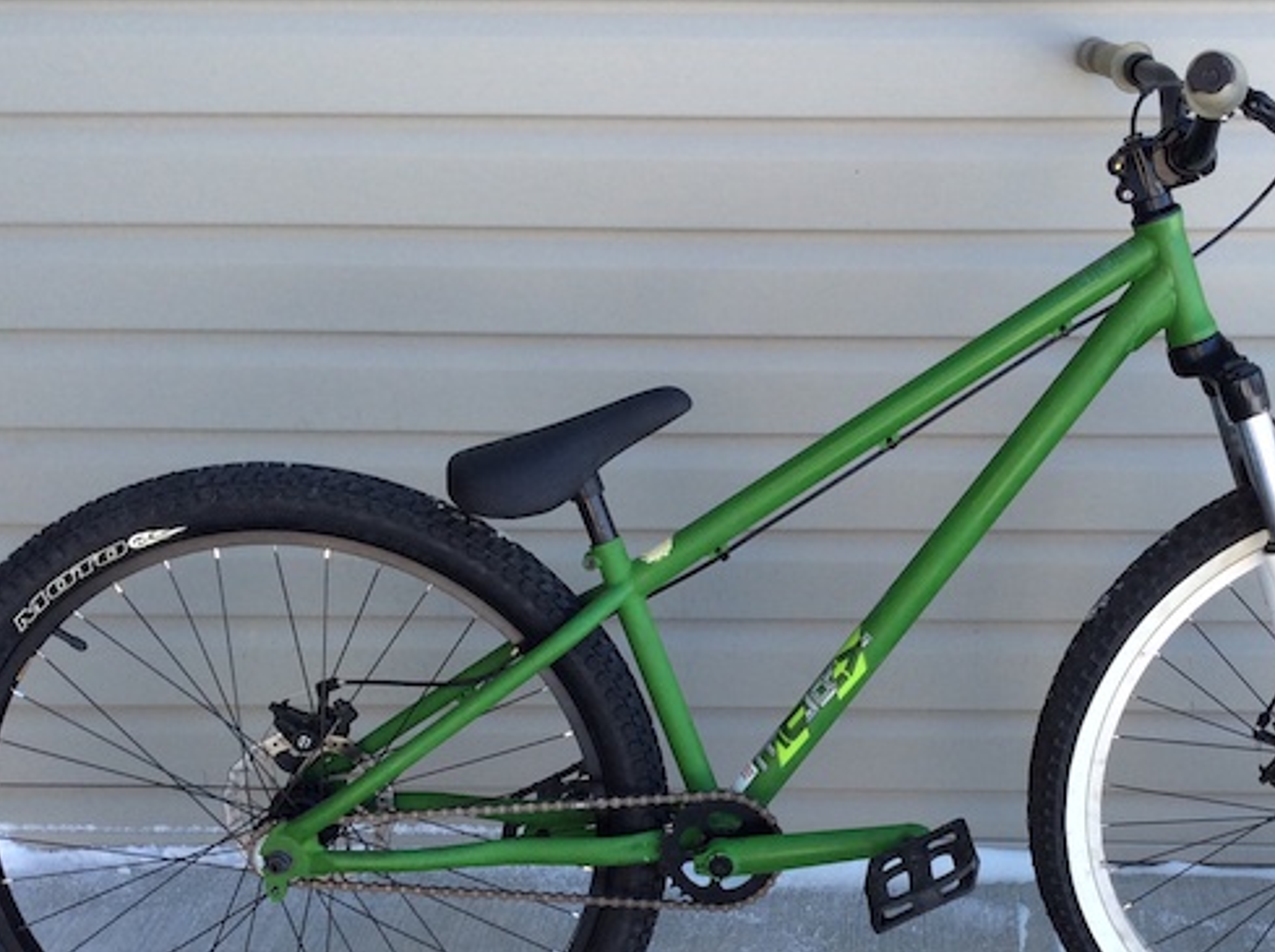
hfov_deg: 35.2
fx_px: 1986
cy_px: 691
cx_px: 876
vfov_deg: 26.7
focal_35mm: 54
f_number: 2.4
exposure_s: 1/284
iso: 32
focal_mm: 3.3
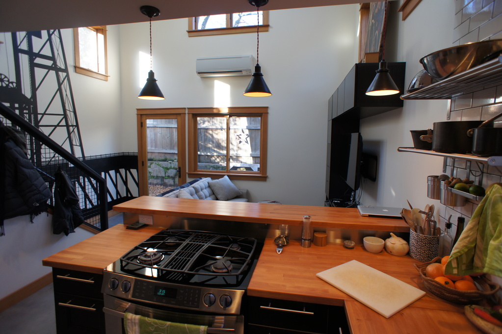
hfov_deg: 73.8
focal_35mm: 24
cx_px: 251
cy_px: 167
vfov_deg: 53.1
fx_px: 334
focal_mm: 16
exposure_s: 1/40
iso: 200
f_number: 3.5
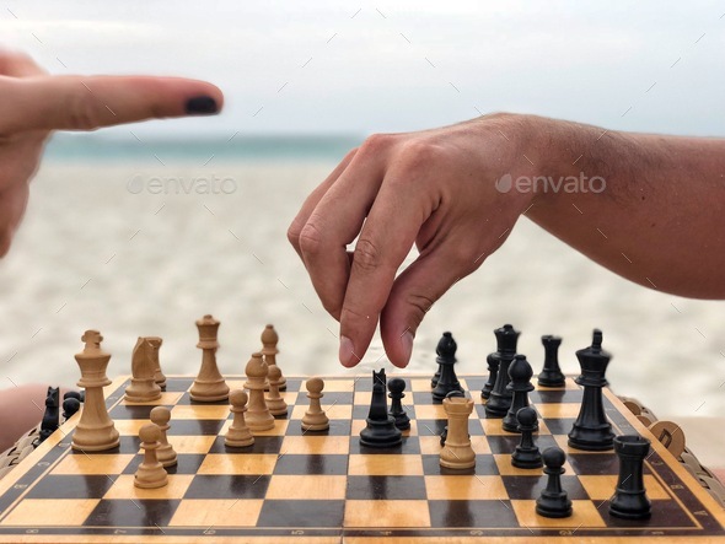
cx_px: 362
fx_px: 1090
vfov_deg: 28.1
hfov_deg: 36.8
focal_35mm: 52
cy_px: 272
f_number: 2.4
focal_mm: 6
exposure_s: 1/102
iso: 16
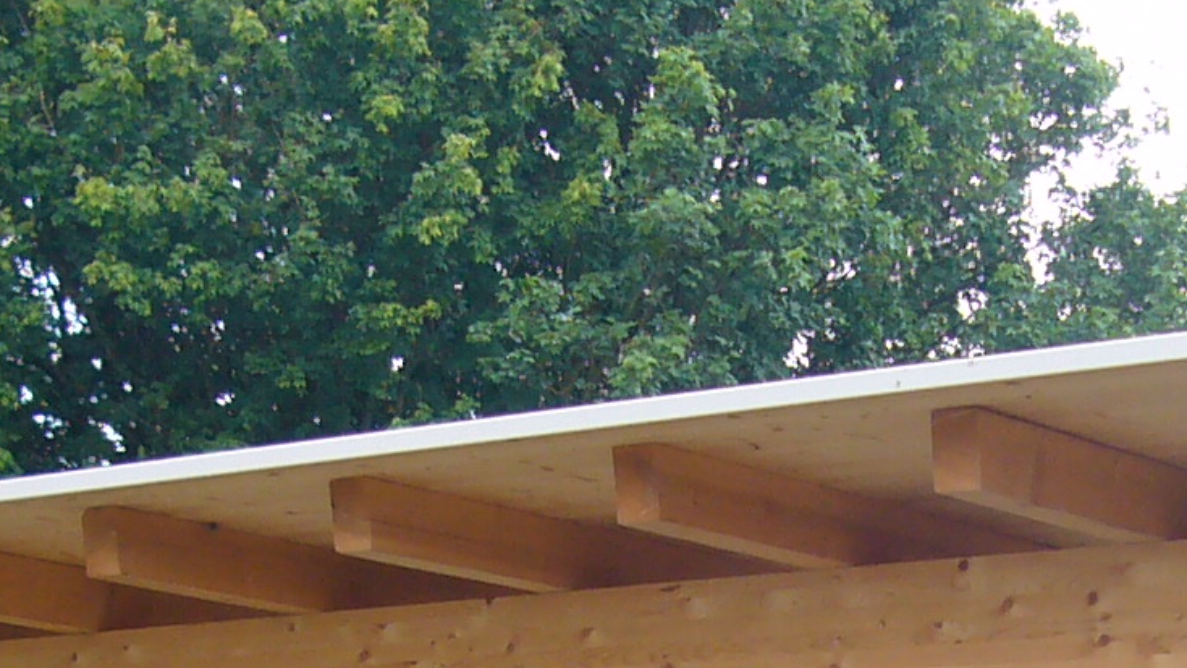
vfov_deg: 10.0
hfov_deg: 18.3
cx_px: 710
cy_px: 1079
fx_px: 3683
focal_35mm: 117
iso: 80
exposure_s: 1/200
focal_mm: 4.6
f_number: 2.8
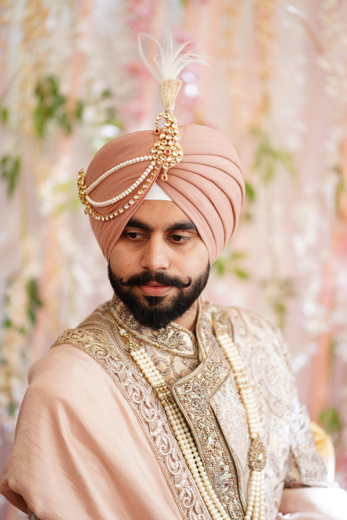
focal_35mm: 85
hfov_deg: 16.1
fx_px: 1229
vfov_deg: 23.9
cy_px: 260
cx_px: 174
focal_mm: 85
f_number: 1.8
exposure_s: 1/640
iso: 250
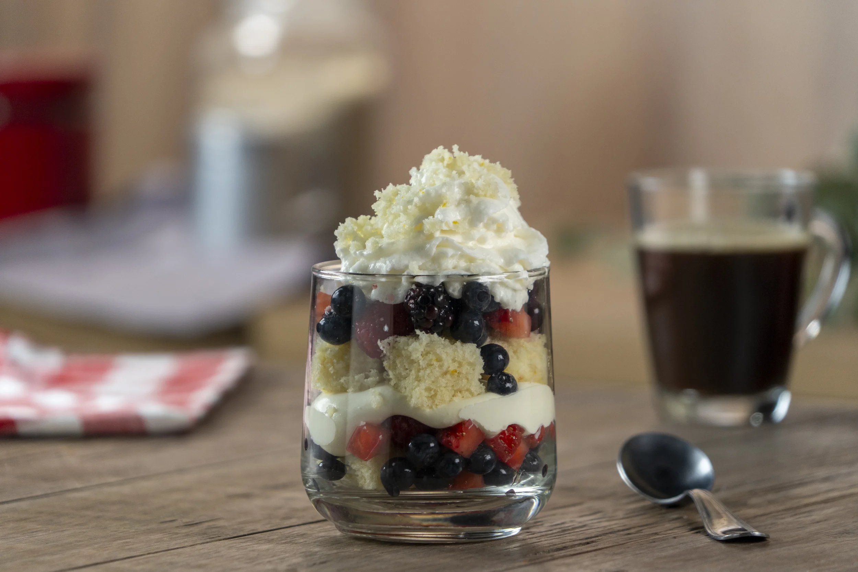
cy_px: 286
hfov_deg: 8.6
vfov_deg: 5.7
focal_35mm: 240
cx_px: 429
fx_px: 5720
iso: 1250
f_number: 6.3
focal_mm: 240
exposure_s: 1/50
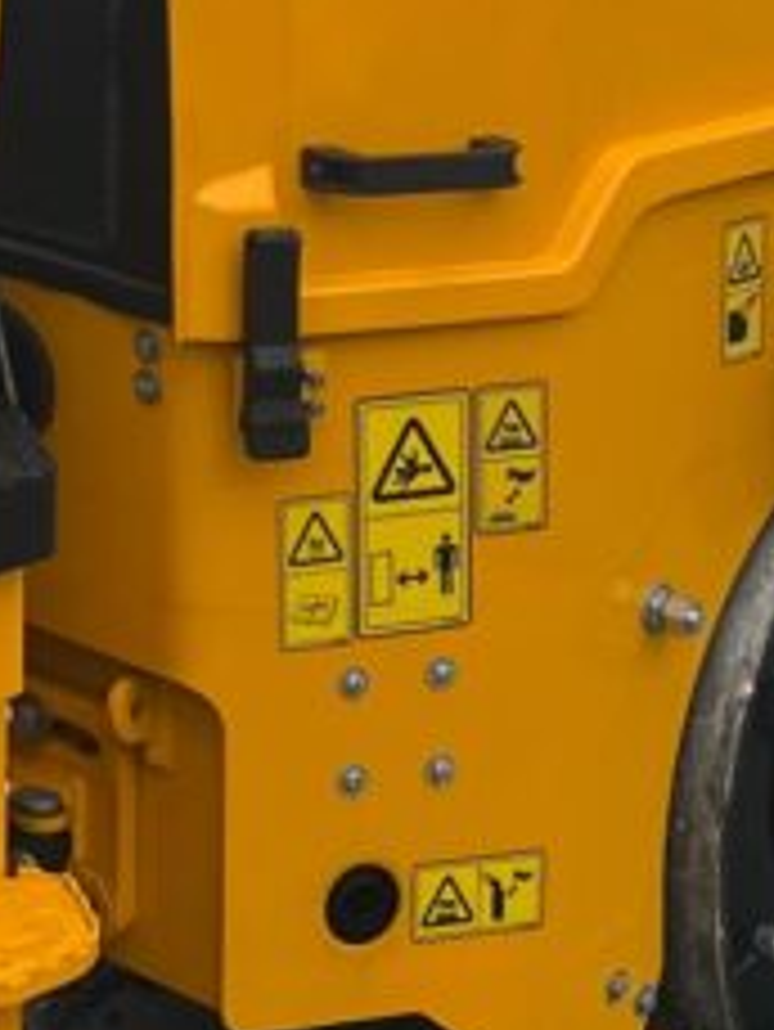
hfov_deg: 11.6
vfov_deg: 14.9
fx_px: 3604
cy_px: -578
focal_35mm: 121
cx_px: -446
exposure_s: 1/9434
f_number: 1.5
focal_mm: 5.7
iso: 50
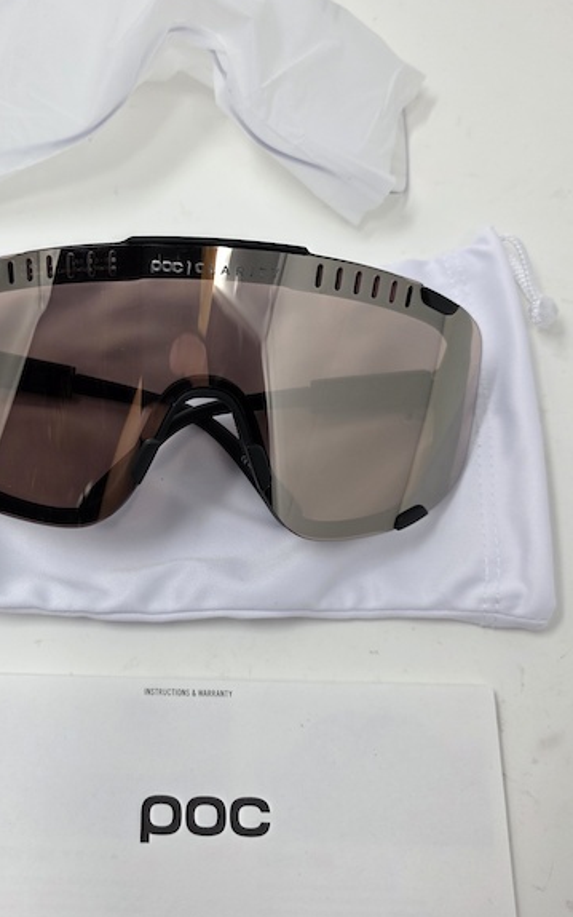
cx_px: 158
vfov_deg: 56.7
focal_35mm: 34
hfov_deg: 36.6
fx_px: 849
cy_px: 465
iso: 50
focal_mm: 6.3
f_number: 1.7
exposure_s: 1/180
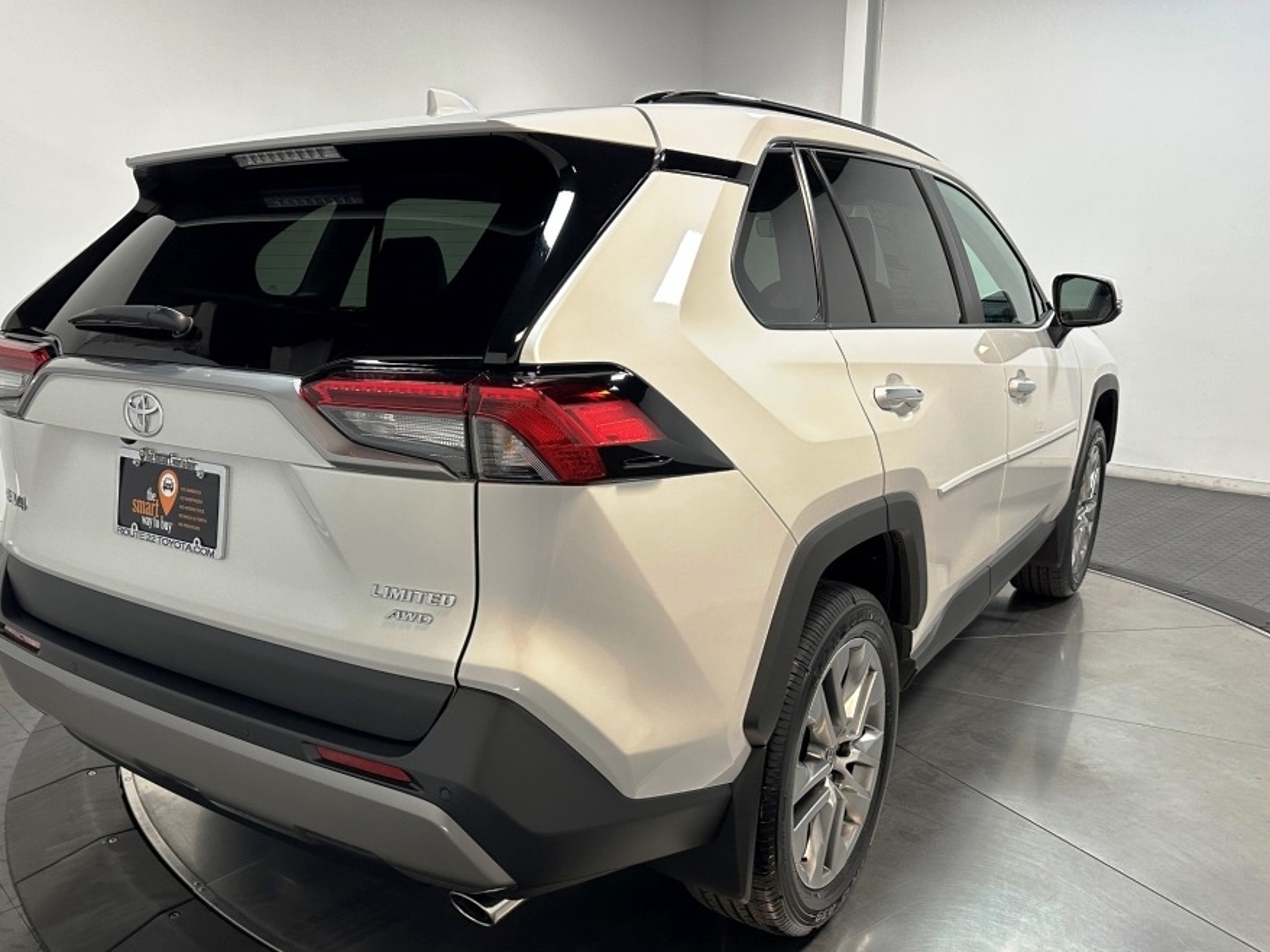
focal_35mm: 28
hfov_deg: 63.1
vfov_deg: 49.6
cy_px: 545
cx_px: 537
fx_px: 1027
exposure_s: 1/60
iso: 250
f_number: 1.78
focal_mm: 6.86
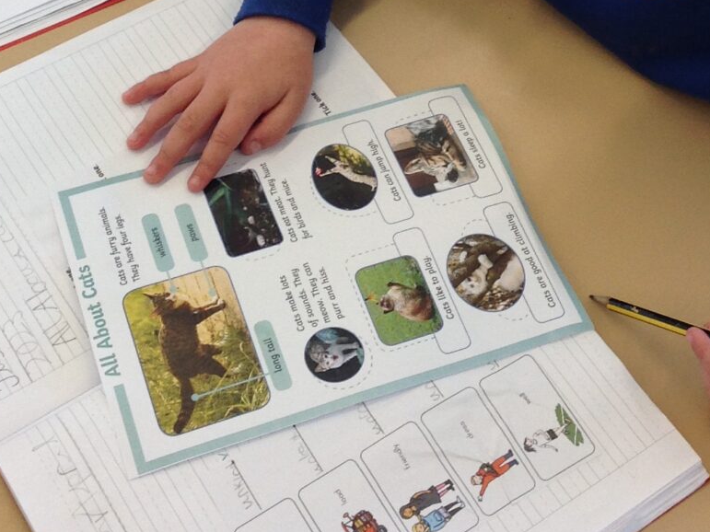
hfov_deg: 22.5
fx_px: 1784
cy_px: -39
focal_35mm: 87
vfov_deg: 16.5
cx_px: 367
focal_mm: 4.28
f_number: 2.4
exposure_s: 1/60
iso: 64
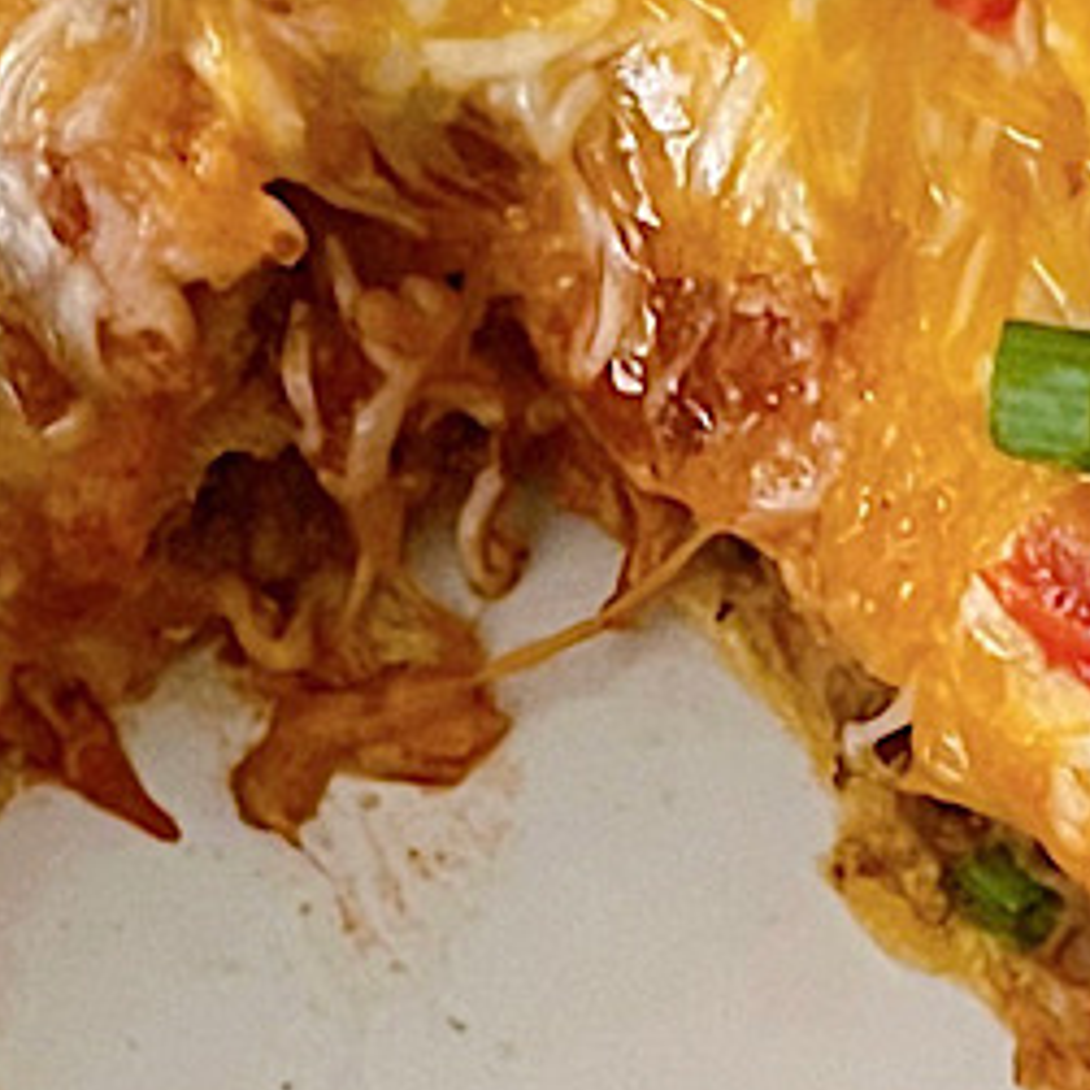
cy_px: 1724
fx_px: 5023
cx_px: 990
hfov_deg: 12.3
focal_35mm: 141
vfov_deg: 11.7
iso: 500
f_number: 1.6
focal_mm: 5.1
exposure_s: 1/56
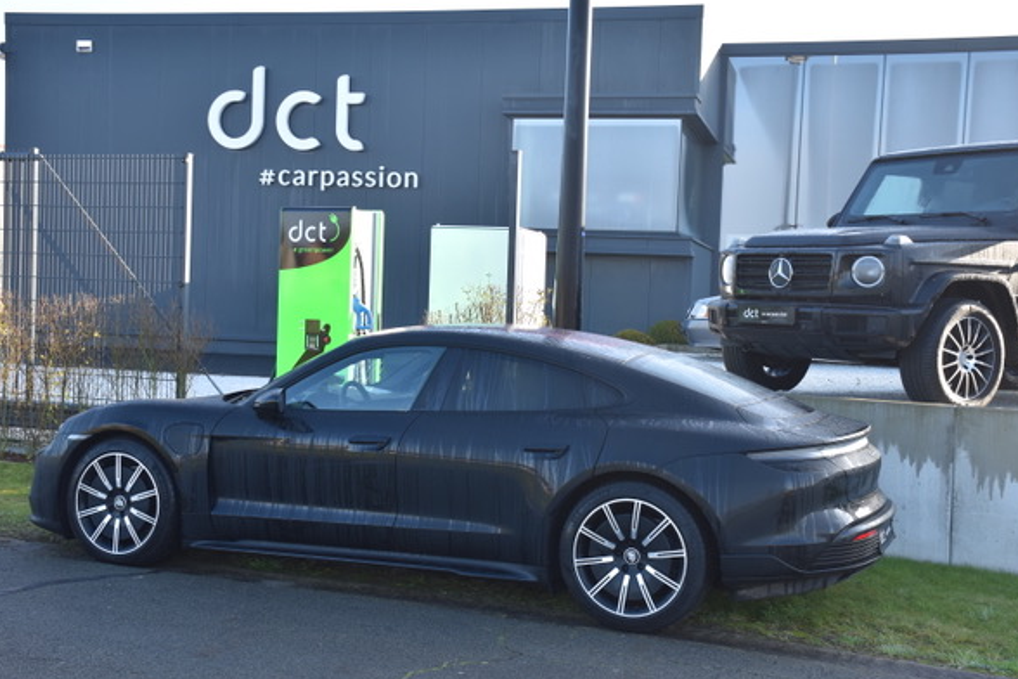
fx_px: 1386
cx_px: 488
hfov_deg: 40.3
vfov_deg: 27.5
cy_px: 344
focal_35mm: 49
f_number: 5.6
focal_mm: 30
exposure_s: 1/250
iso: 280
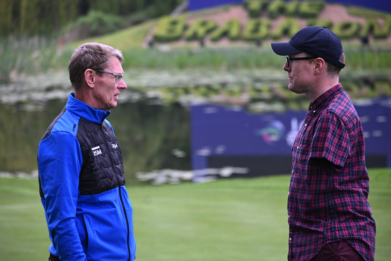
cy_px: 130
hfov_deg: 9.1
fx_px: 2444
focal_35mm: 225
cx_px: 196
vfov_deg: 6.1
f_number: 5
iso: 720
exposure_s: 1/250
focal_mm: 150
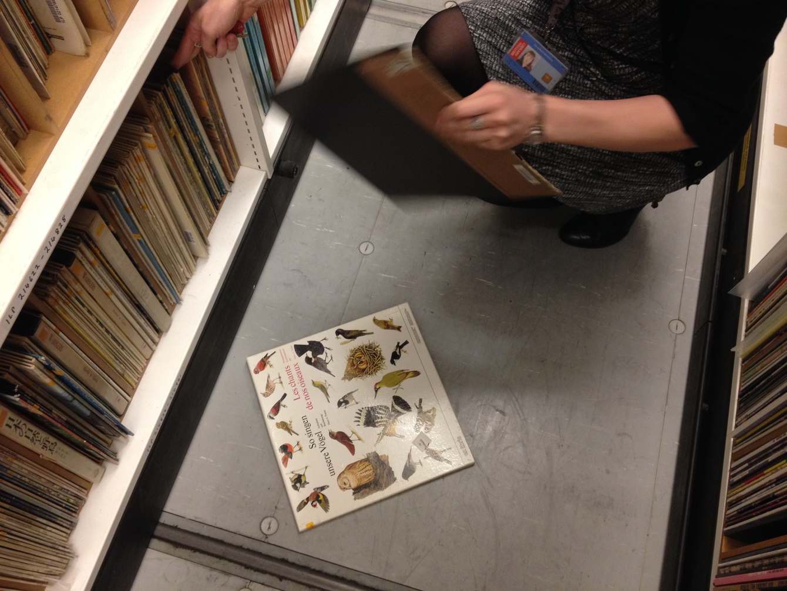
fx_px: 796
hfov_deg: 52.6
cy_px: 296
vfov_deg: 40.7
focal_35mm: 35
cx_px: 394
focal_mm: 4.28
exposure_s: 1/20
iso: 160
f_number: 2.4
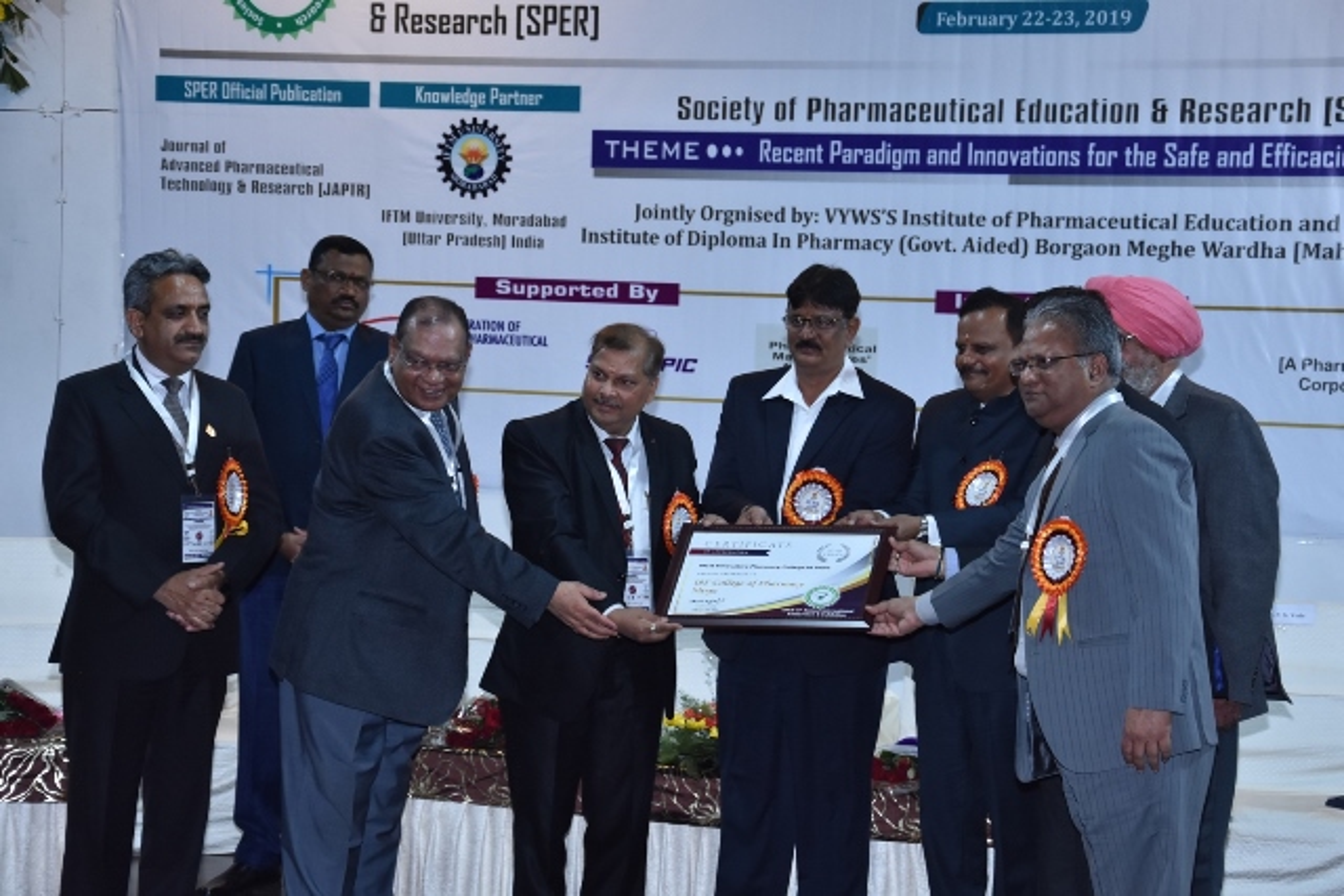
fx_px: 3249
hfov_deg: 23.4
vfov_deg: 15.7
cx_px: 672
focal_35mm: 87
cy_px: 448
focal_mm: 58
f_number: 5
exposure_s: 1/125
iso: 1000
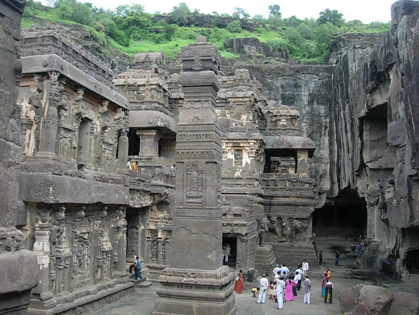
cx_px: 210
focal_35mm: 38
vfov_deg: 37.7
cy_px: 158
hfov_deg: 49.0
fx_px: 460
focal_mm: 7.8
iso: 64
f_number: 2.8
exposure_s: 1/332
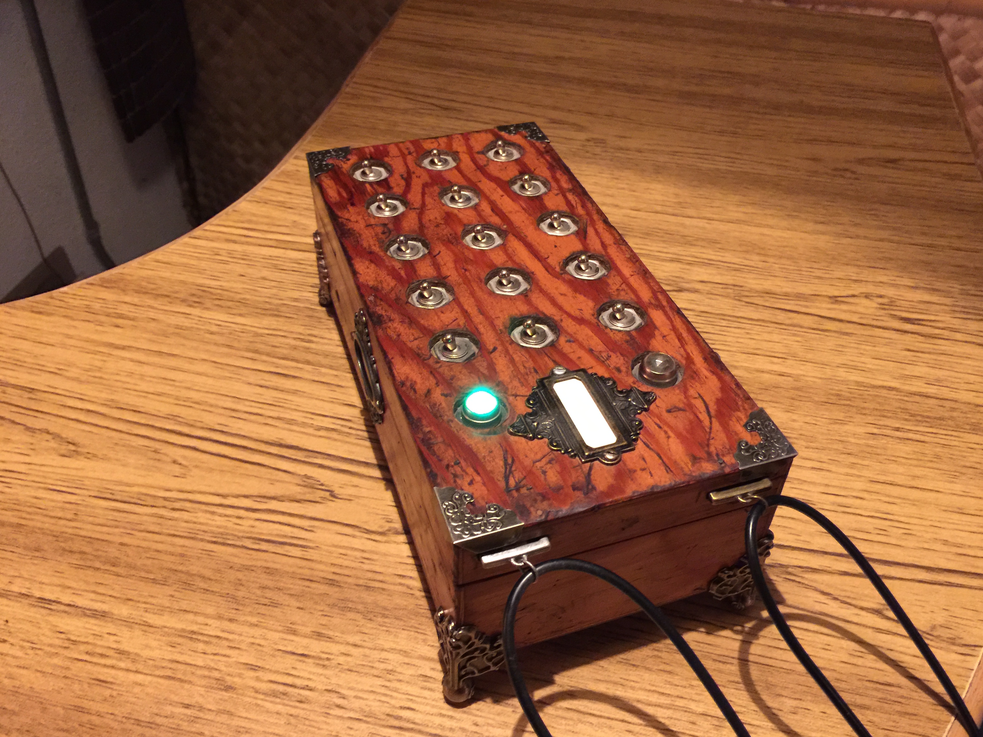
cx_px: 502
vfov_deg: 46.8
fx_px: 852
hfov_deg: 60.0
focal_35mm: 30
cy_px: 366
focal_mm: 4.15
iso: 125
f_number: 2.2
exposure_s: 1/4
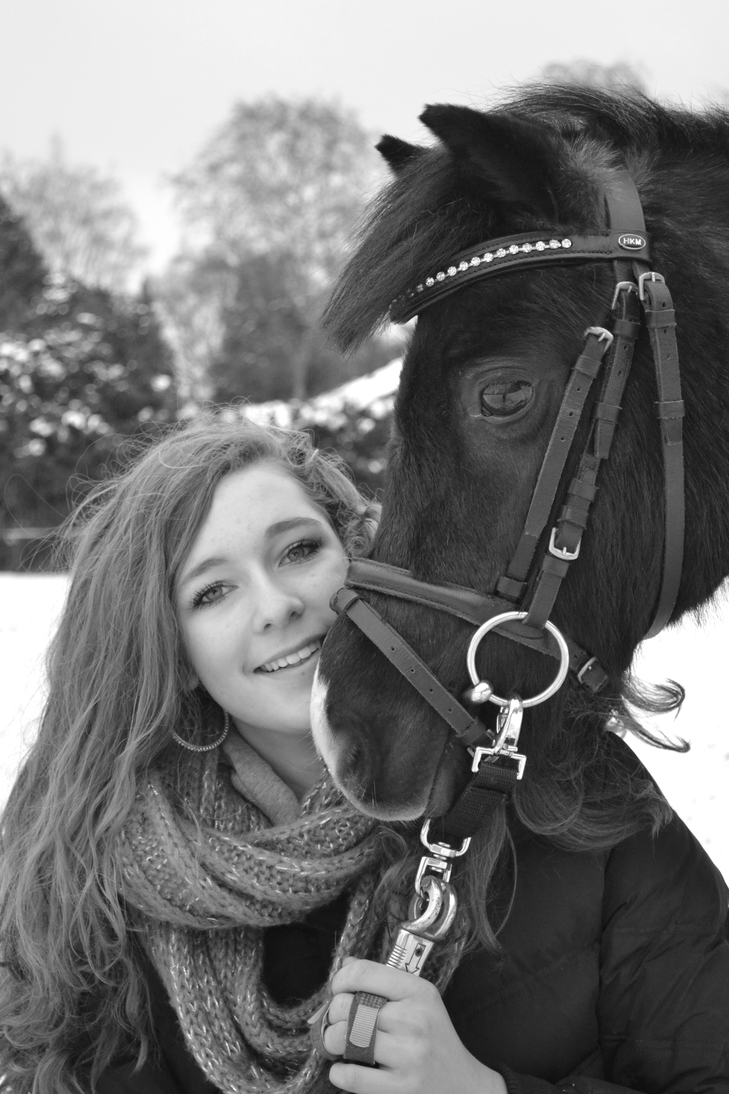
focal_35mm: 66
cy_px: 547
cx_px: 364
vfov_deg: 30.5
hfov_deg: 20.6
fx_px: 2005
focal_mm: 44
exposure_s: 1/500
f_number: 5.3
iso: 2000
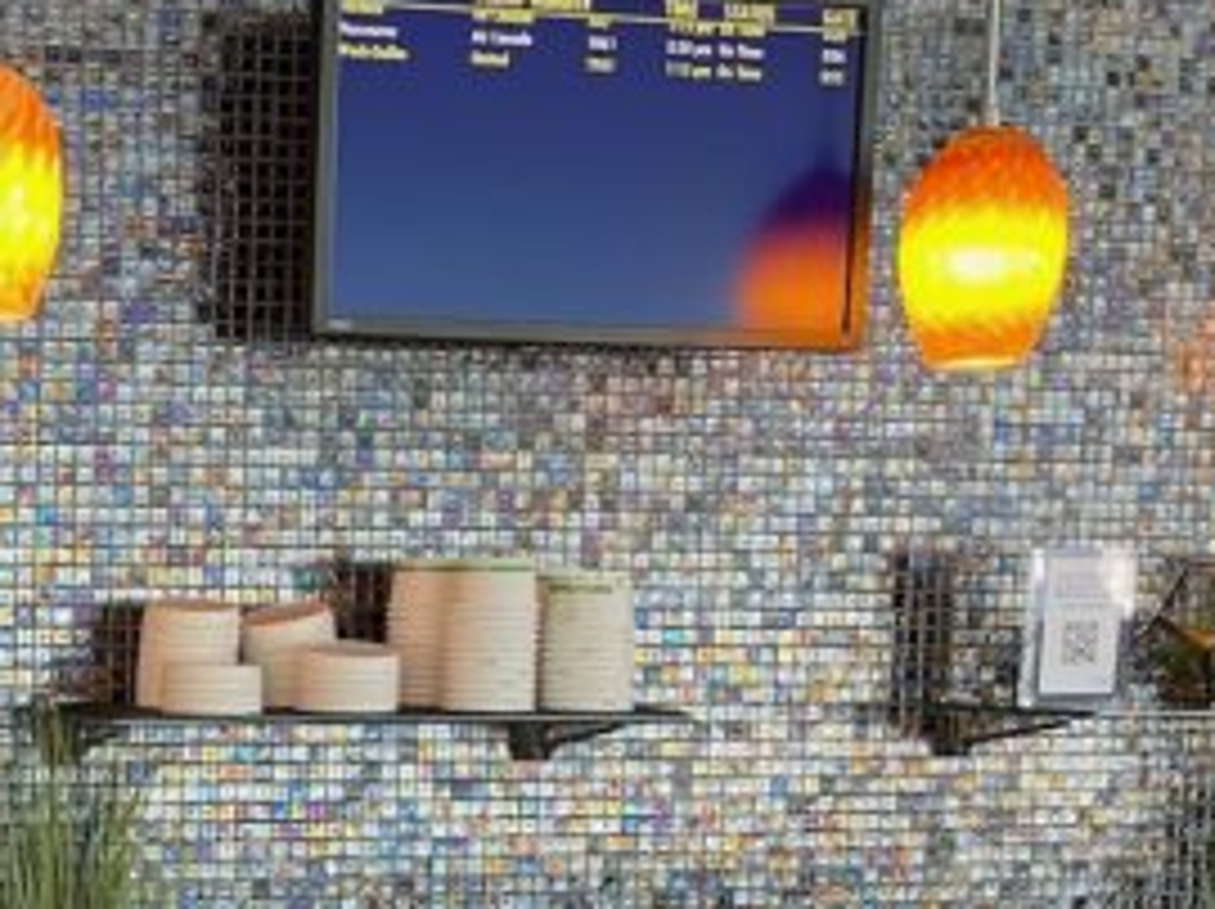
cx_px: -302
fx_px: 2595
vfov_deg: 19.3
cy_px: 918
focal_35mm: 74
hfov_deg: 23.7
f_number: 1.6
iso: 100
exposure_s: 1/60
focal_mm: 5.1
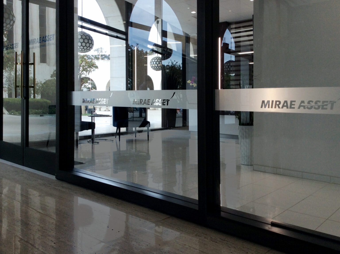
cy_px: 127
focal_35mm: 32
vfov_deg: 44.0
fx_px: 314
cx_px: 170
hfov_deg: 56.9
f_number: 2.4
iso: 50
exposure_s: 1/120
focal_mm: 3.3
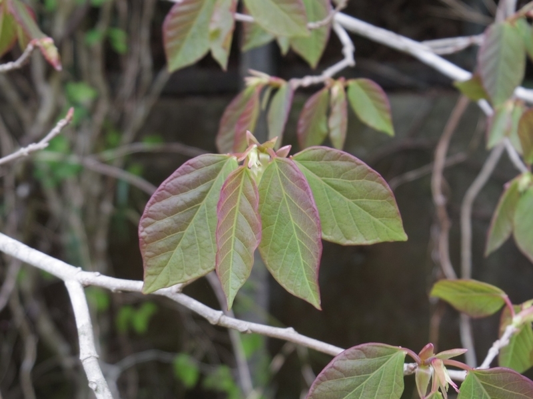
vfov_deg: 31.5
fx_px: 708
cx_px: 266
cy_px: 200
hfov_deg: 41.2
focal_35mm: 46
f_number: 3.5
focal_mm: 10
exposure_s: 1/125
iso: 200
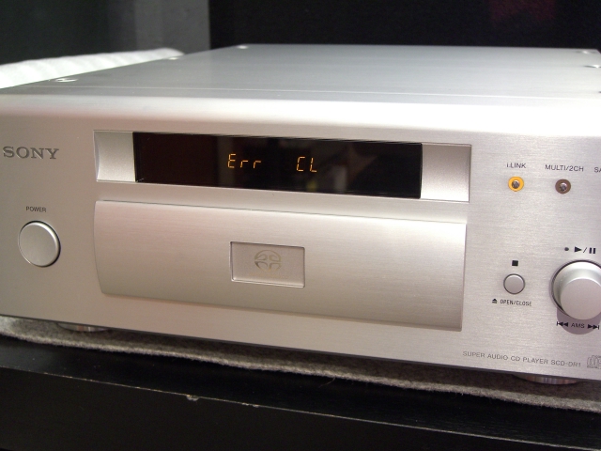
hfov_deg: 41.2
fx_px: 799
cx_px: 300
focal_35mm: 46
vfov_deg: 31.5
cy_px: 226
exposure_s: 1/15
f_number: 3.1
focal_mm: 9.5
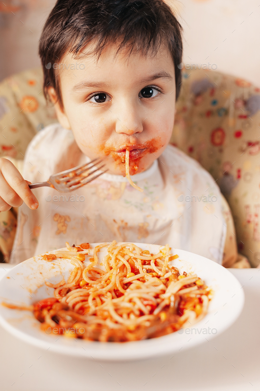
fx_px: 542
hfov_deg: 27.0
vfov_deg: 39.6
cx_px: 130
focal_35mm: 50
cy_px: 196
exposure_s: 1/200
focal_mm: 50
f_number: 2.5
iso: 640
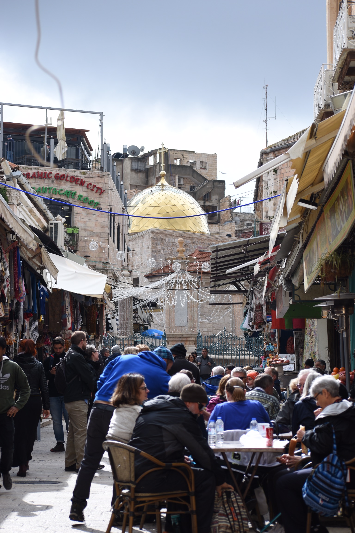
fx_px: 1553
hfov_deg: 13.0
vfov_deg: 19.5
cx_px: 178
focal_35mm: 105
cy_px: 266
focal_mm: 70
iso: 100
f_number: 5
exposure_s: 1/400
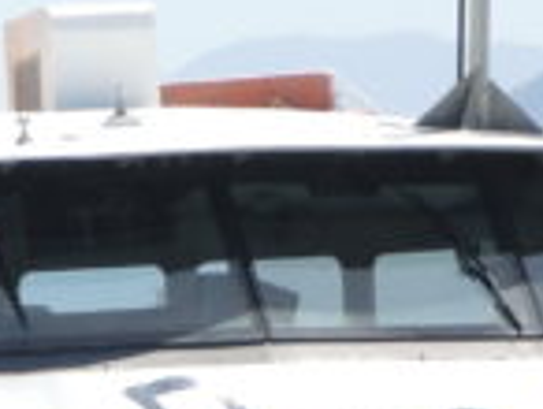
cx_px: -82
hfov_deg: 1.4
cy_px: 911
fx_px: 22029
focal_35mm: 1402
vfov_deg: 1.1
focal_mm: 42.8
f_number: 4
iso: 80
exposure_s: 1/500
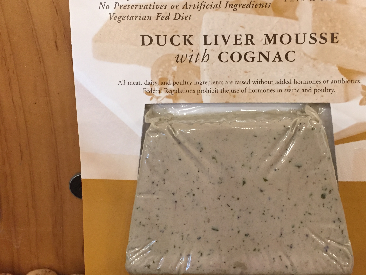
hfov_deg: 46.6
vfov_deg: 35.9
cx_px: 217
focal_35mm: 40
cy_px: 148
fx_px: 423
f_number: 2.2
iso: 160
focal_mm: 4.15
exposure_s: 1/30
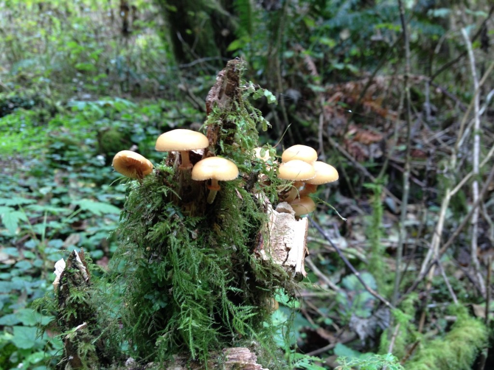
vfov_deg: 40.7
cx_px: 247
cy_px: 185
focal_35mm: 35
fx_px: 499
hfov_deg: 52.6
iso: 80
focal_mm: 4.28
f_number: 2.4
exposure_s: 1/20
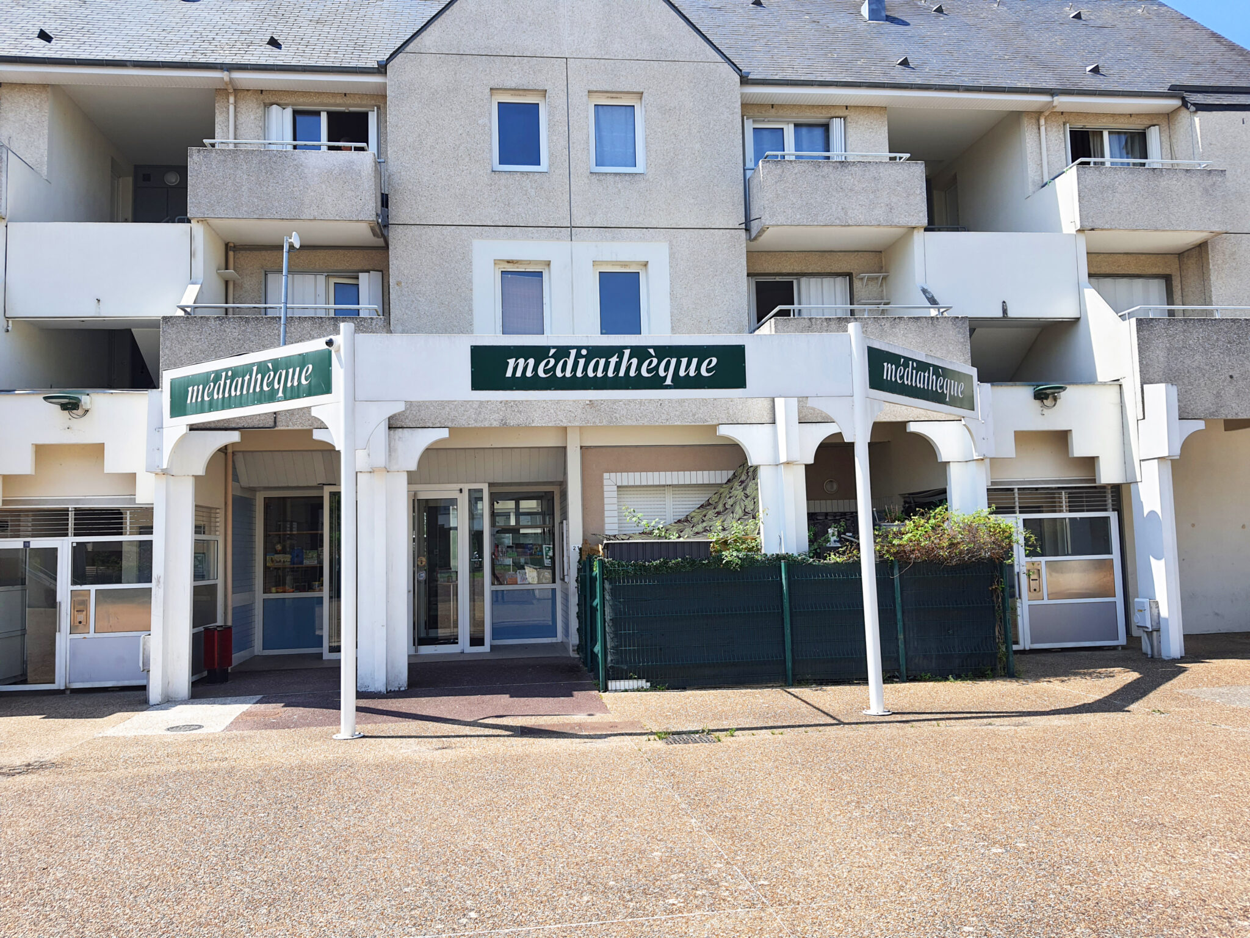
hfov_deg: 67.3
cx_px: 625
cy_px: 469
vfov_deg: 53.1
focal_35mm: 26
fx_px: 939
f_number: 1.7
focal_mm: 4.32
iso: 50
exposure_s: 1/1140
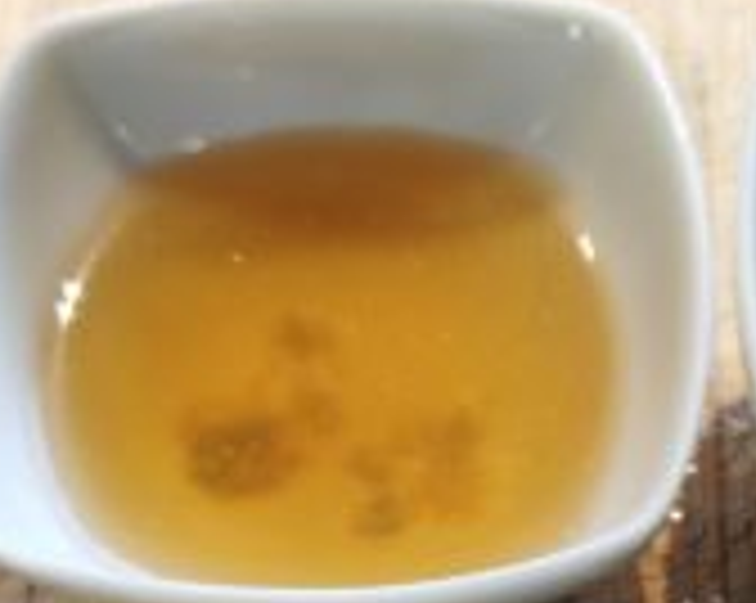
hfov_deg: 30.3
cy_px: 781
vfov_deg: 22.4
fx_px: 1363
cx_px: 603
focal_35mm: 61
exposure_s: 1/50
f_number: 1.8
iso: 371
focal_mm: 4.22
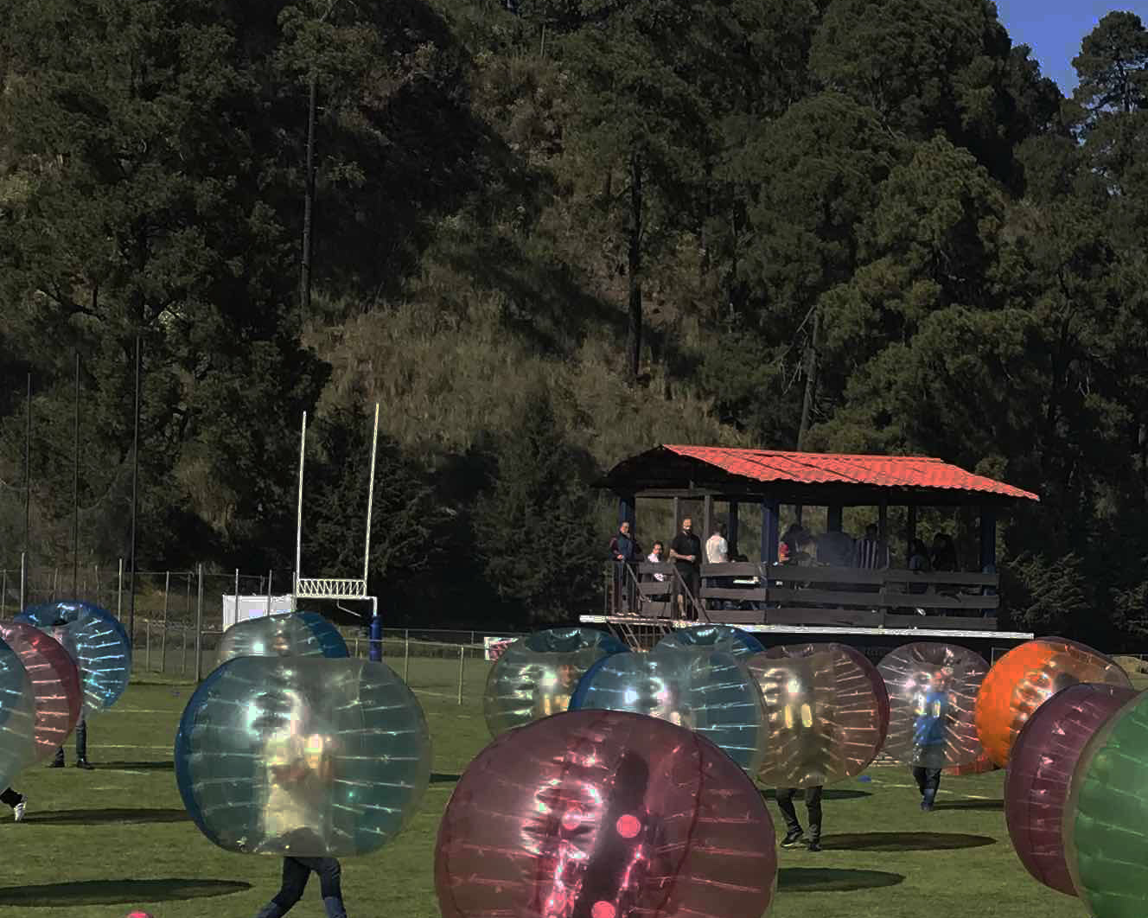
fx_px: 2820
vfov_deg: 18.4
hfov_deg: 22.5
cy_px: 685
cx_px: 1024
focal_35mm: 83
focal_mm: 3.99
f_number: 1.8
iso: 20
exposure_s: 1/1996
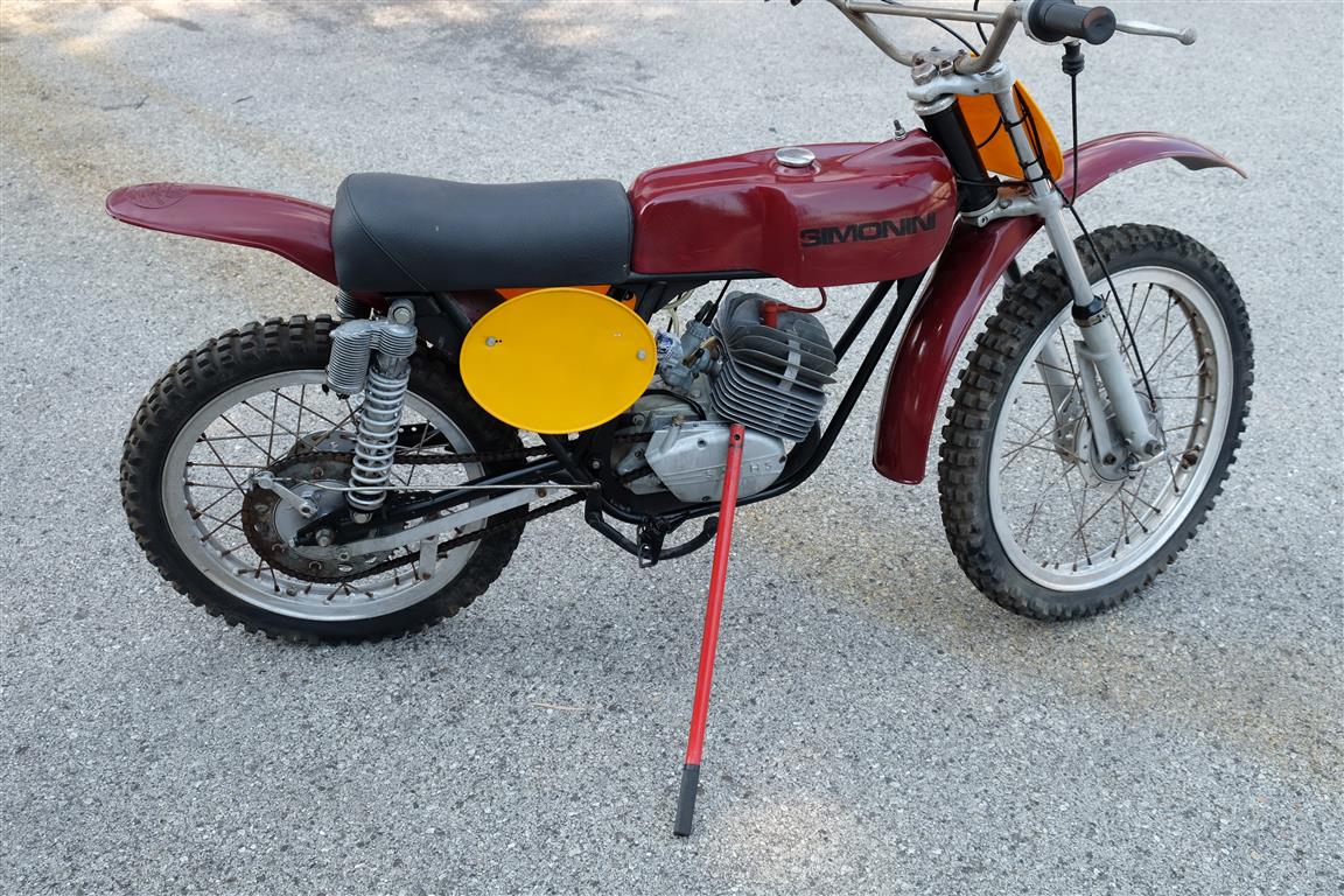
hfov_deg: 54.4
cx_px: 672
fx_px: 1307
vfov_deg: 37.9
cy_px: 448
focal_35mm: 35
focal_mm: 23.3
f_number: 5.6
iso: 200
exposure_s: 1/125
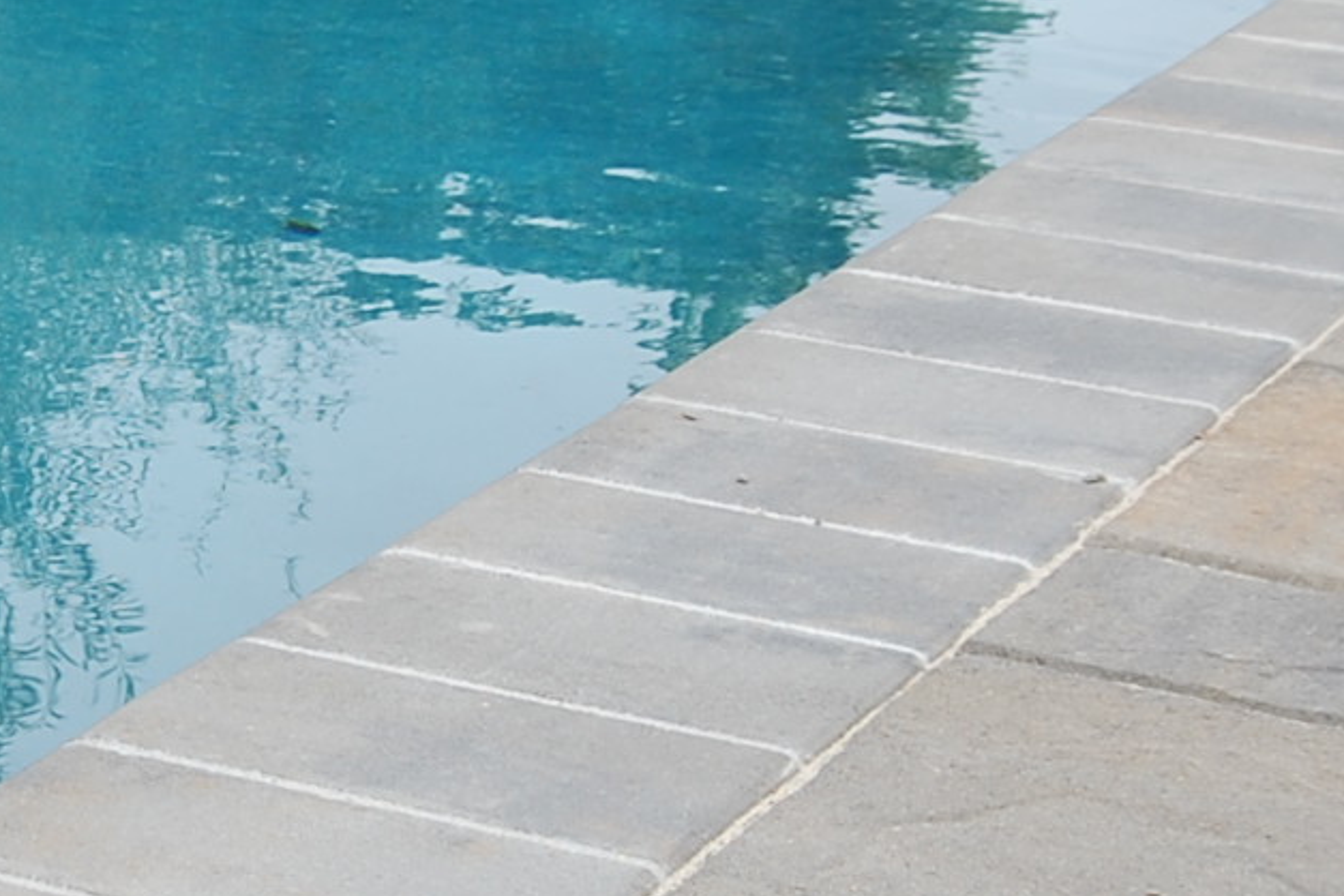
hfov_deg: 14.4
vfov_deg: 9.8
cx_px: 41
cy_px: 454
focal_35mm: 140
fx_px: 5226
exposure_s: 1/250
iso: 200
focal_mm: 26
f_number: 8
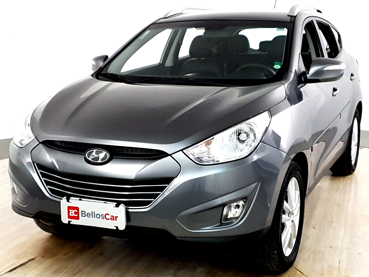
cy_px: 138
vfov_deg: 53.1
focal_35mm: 26
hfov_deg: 67.3
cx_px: 184
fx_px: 277
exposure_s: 1/60
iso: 160
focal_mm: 4.32
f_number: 1.5
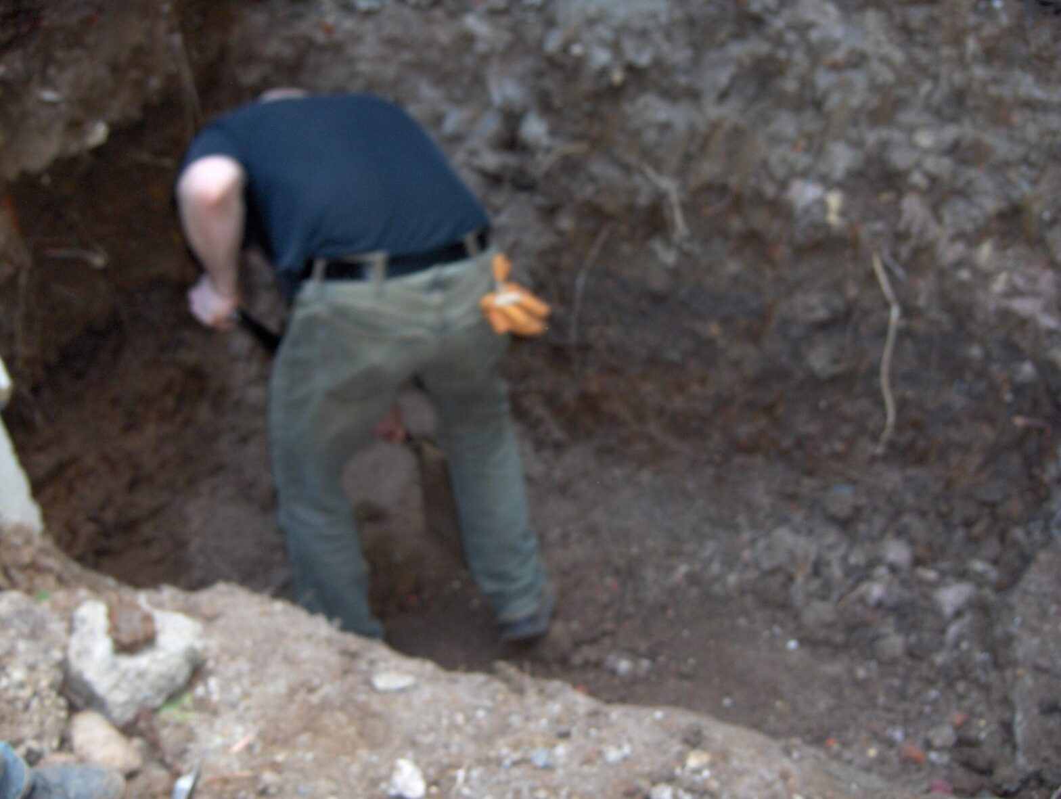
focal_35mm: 39
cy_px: 400
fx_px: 1197
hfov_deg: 47.8
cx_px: 530
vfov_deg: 36.9
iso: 100
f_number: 2.8
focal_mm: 8
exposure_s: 1/60
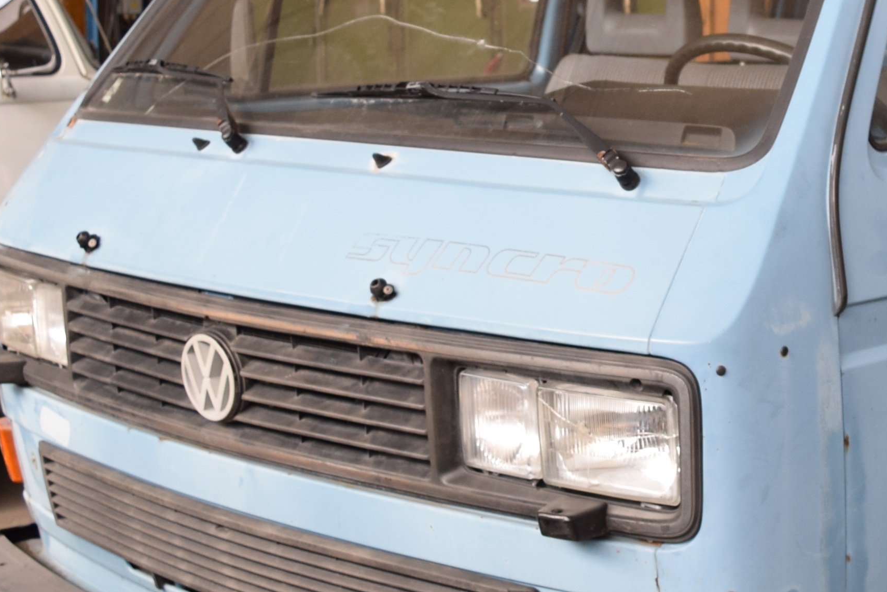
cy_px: 185
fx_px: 1750
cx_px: 728
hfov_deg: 27.8
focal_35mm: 71
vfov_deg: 19.1
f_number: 4.5
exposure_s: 1/80
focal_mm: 18
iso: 400
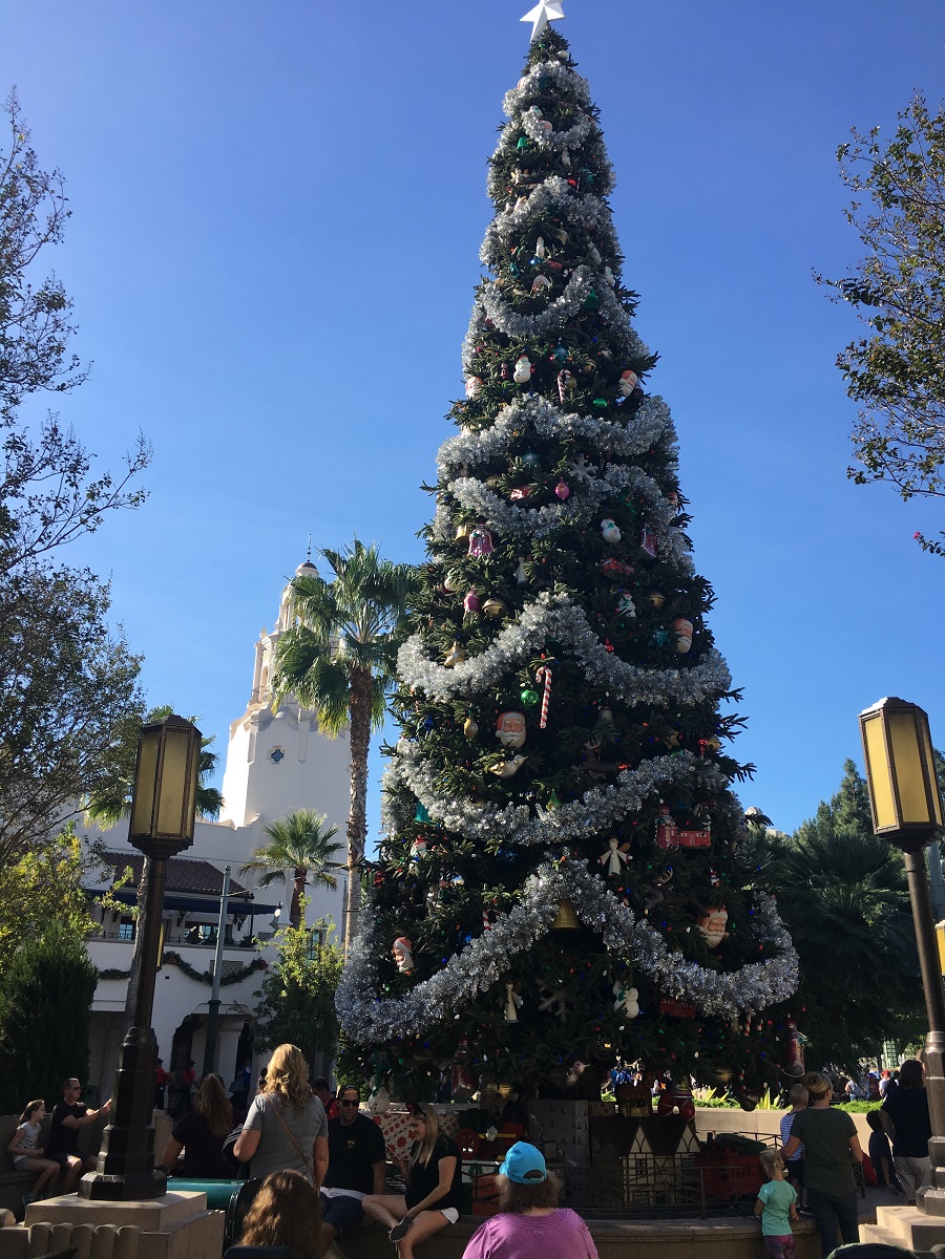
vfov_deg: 61.7
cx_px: 472
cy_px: 630
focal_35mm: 29
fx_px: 1056
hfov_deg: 48.2
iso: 25
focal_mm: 4.15
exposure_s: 1/777
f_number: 2.2
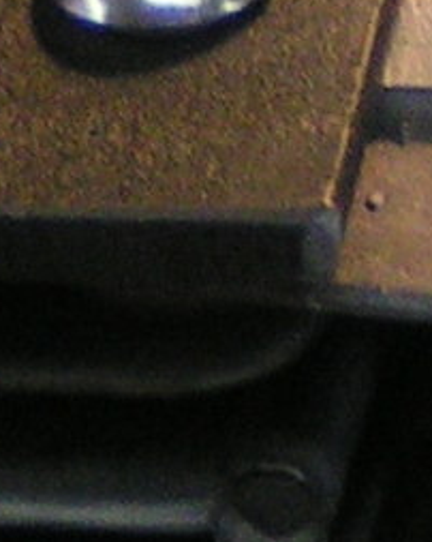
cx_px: 242
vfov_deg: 3.9
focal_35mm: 498
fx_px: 7969
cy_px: -182
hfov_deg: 3.1
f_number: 3.2
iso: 160
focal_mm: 9.7
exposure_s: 1/60
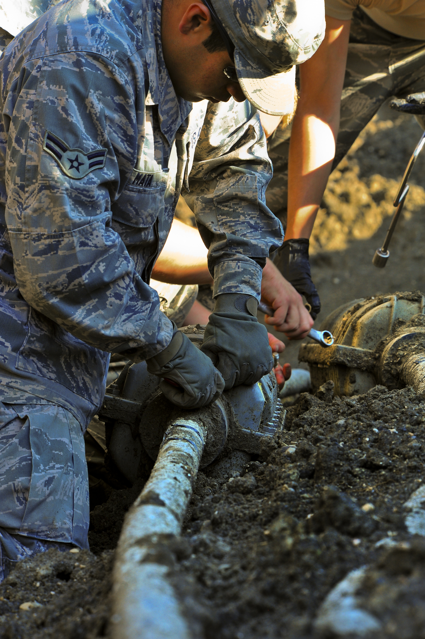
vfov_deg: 12.5
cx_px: 212
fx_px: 2925
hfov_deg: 8.3
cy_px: 320
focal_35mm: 165
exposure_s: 1/160
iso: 1000
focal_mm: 165
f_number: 13
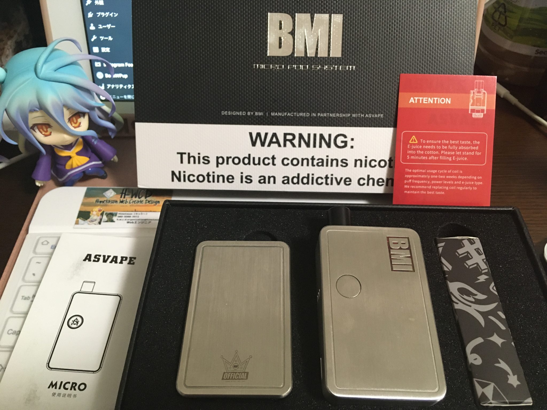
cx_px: 274
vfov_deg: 48.2
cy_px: 205
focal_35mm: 29
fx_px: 458
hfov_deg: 61.7
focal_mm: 4.15
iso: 200
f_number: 2.2
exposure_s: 1/30
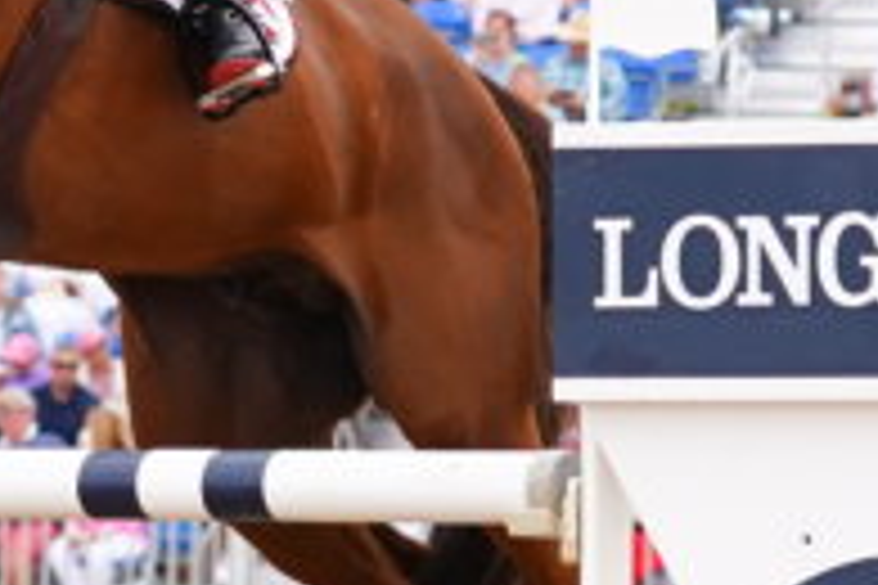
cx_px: -131
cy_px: 369
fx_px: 13486
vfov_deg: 2.5
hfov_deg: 3.7
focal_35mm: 553
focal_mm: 90
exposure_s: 1/1250
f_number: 4.5
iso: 1000
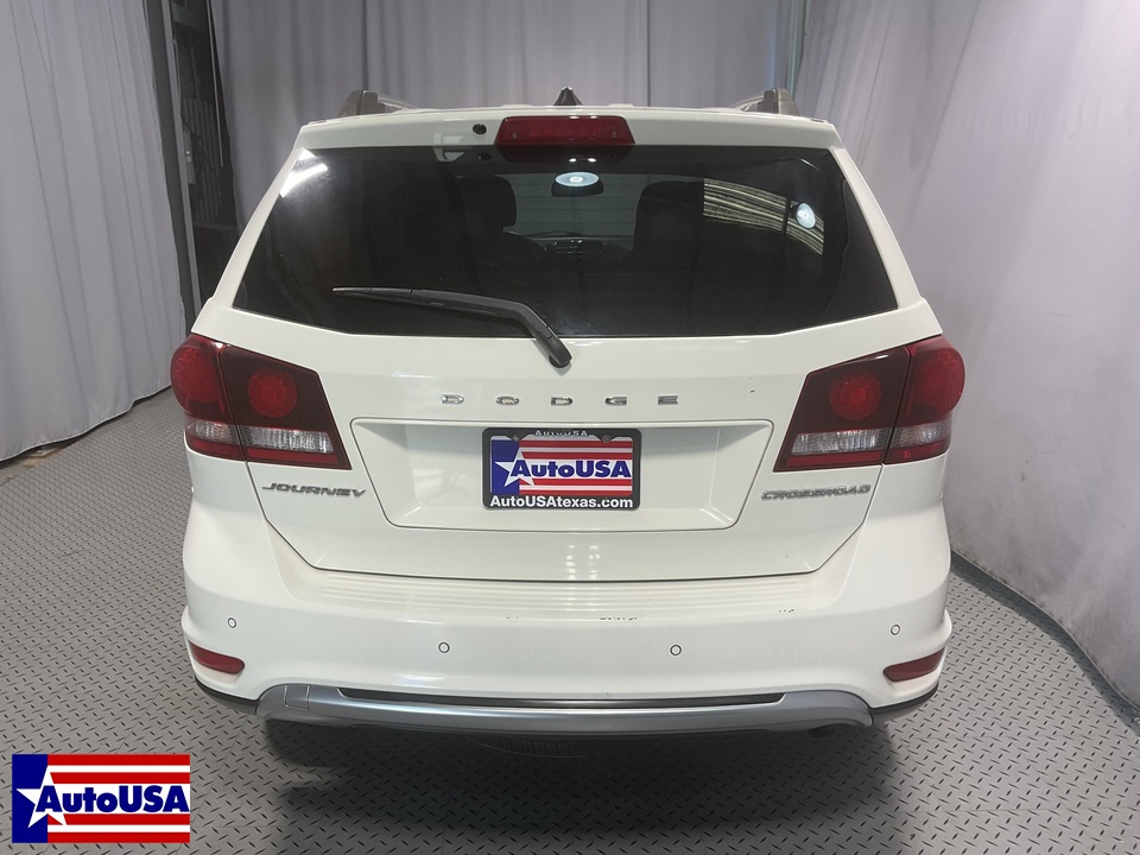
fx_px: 955
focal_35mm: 29
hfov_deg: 61.7
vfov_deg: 48.2
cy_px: 428
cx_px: 570
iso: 25
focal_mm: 3
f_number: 1.8
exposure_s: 1/120
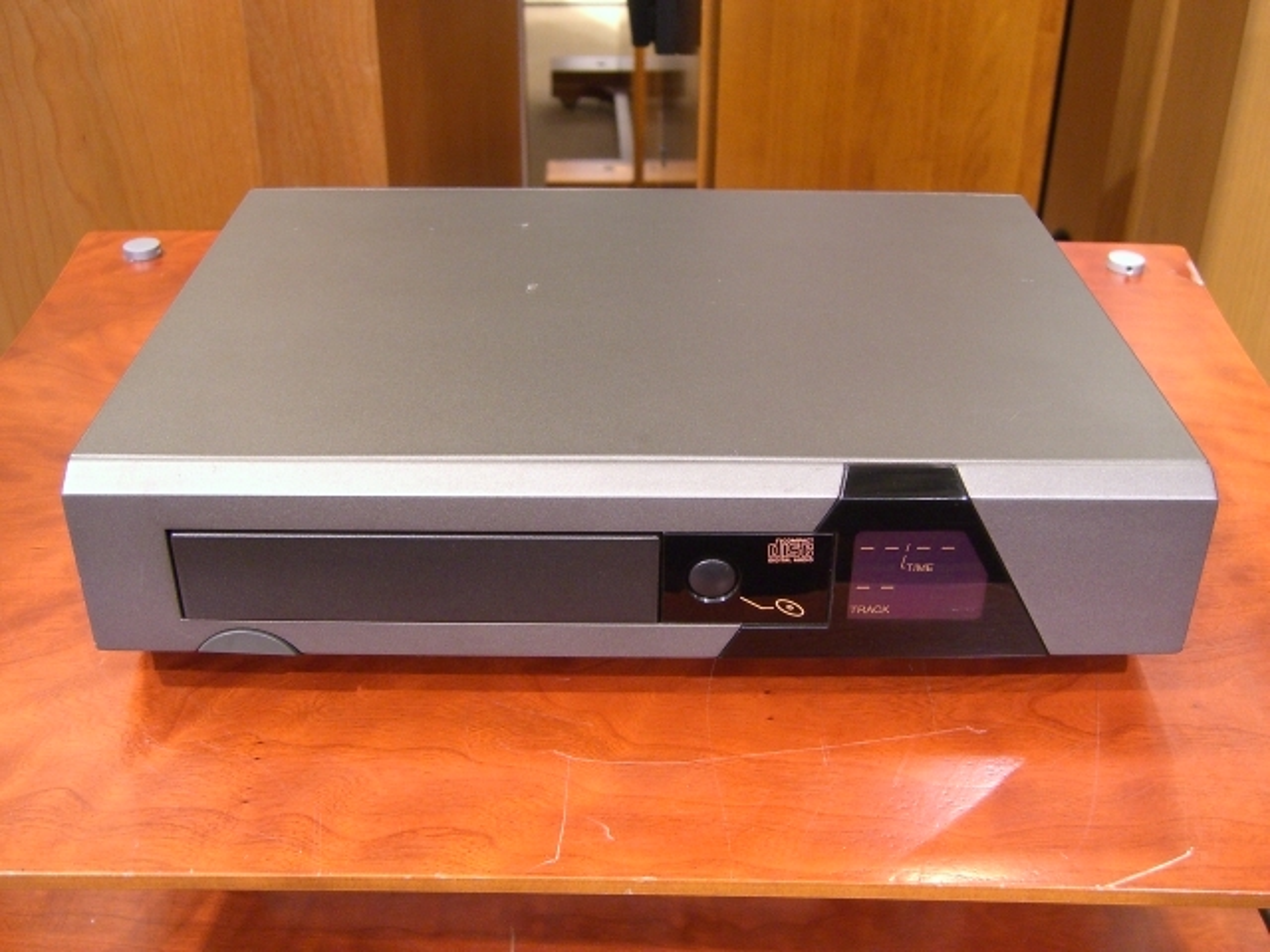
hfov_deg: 49.0
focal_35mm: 38
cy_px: 476
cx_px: 635
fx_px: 1394
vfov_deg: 37.7
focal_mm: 7.9
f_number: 2.8
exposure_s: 1/8
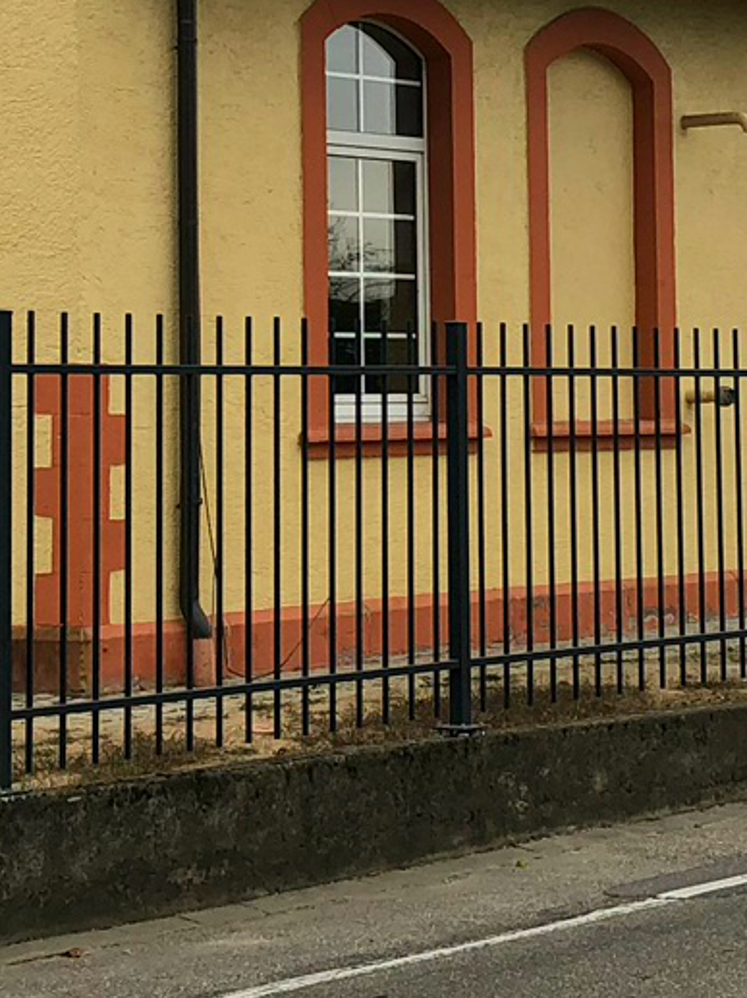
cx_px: 411
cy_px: 191
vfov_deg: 17.6
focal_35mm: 111
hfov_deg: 13.3
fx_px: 3198
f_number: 1.8
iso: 20
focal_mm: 4
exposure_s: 1/120
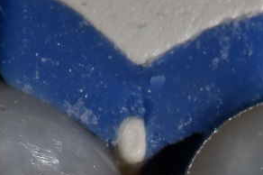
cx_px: 313
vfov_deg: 1.9
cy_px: 296
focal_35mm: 727
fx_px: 5305
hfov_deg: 2.8
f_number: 32
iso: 200
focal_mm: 105
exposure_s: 1/160
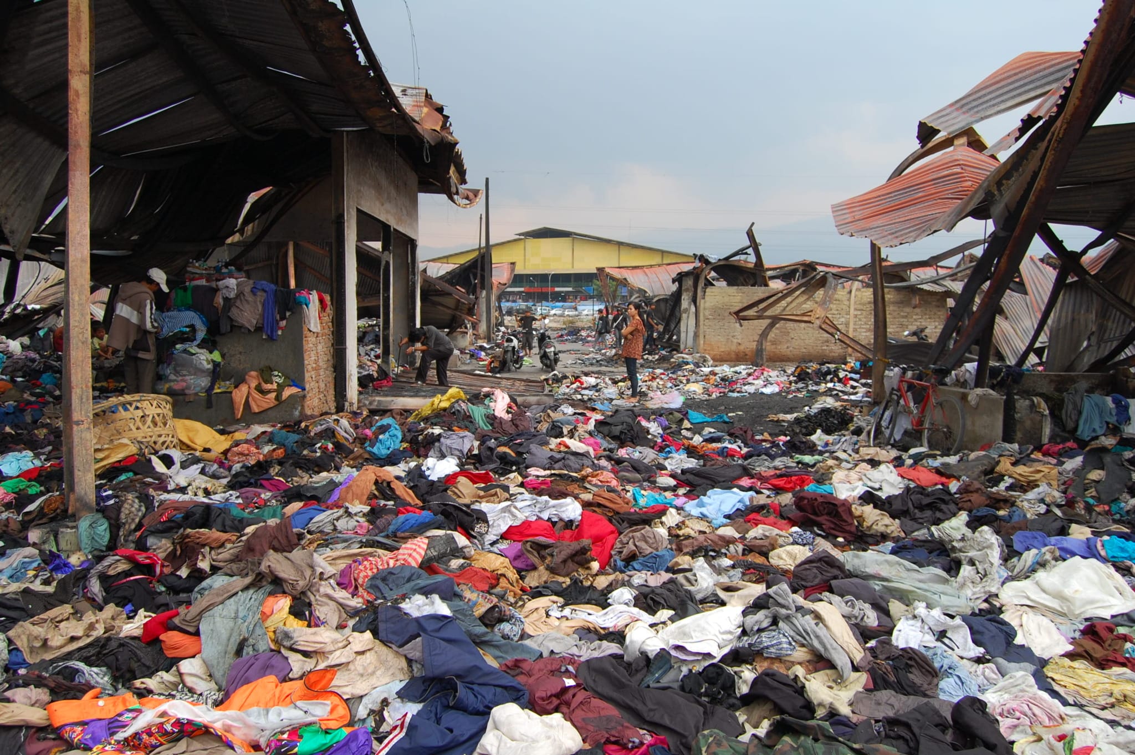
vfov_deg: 47.9
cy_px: 378
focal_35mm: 27
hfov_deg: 67.4
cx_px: 568
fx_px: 851
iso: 200
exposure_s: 1/125
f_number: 5.6
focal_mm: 18
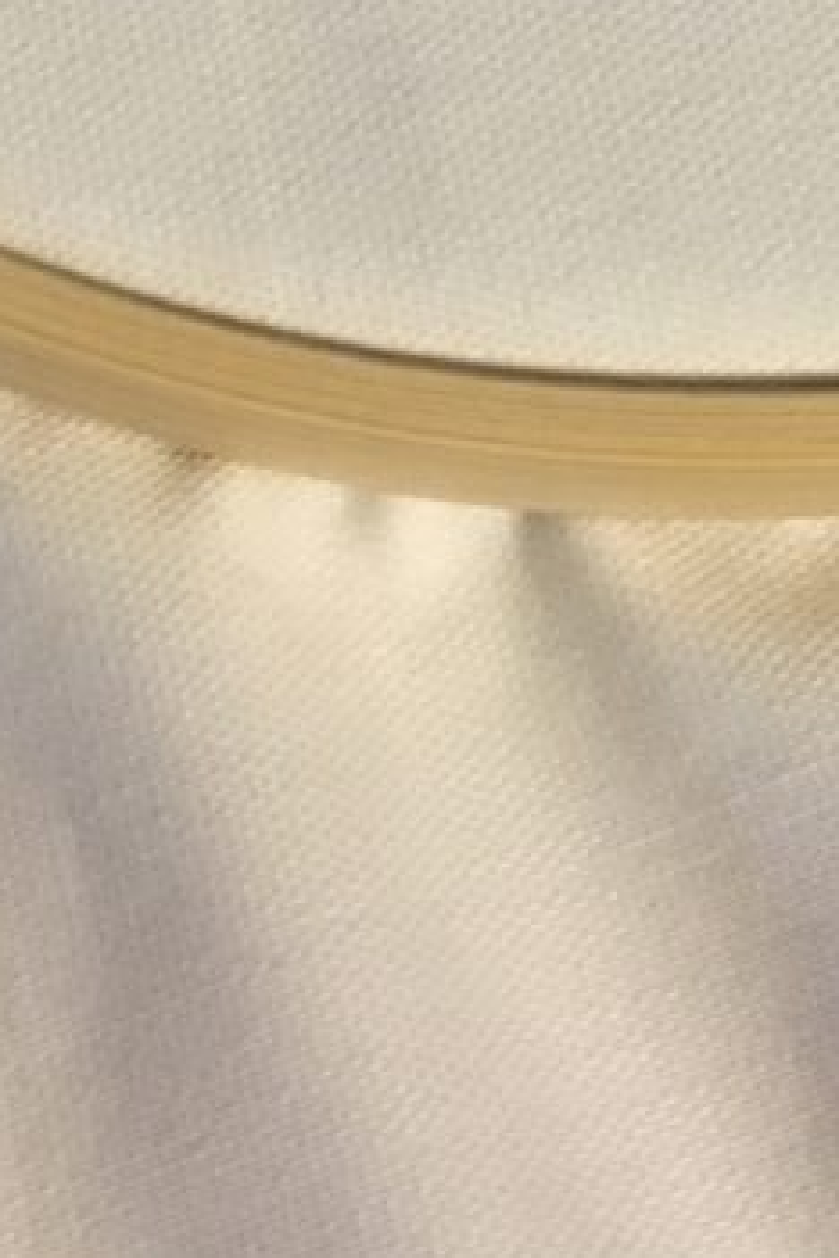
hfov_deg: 12.0
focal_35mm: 114
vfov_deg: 16.1
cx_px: 567
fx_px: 3985
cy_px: -731
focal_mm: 4.15
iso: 200
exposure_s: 1/30
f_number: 2.2
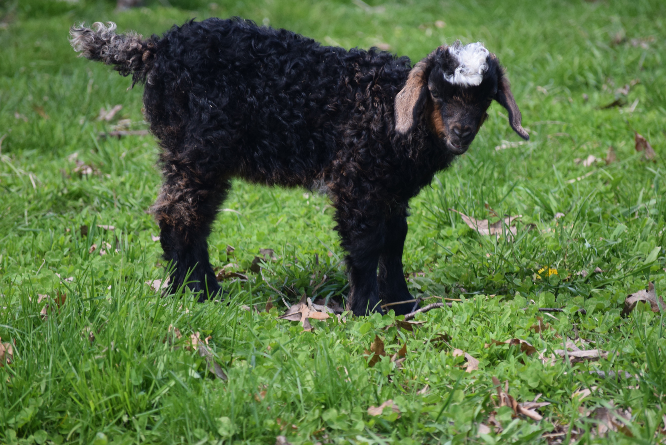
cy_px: 222
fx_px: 5138
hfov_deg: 7.4
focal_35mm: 278
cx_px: 333
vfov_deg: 5.0
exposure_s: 1/250
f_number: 5.6
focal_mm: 185
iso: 720
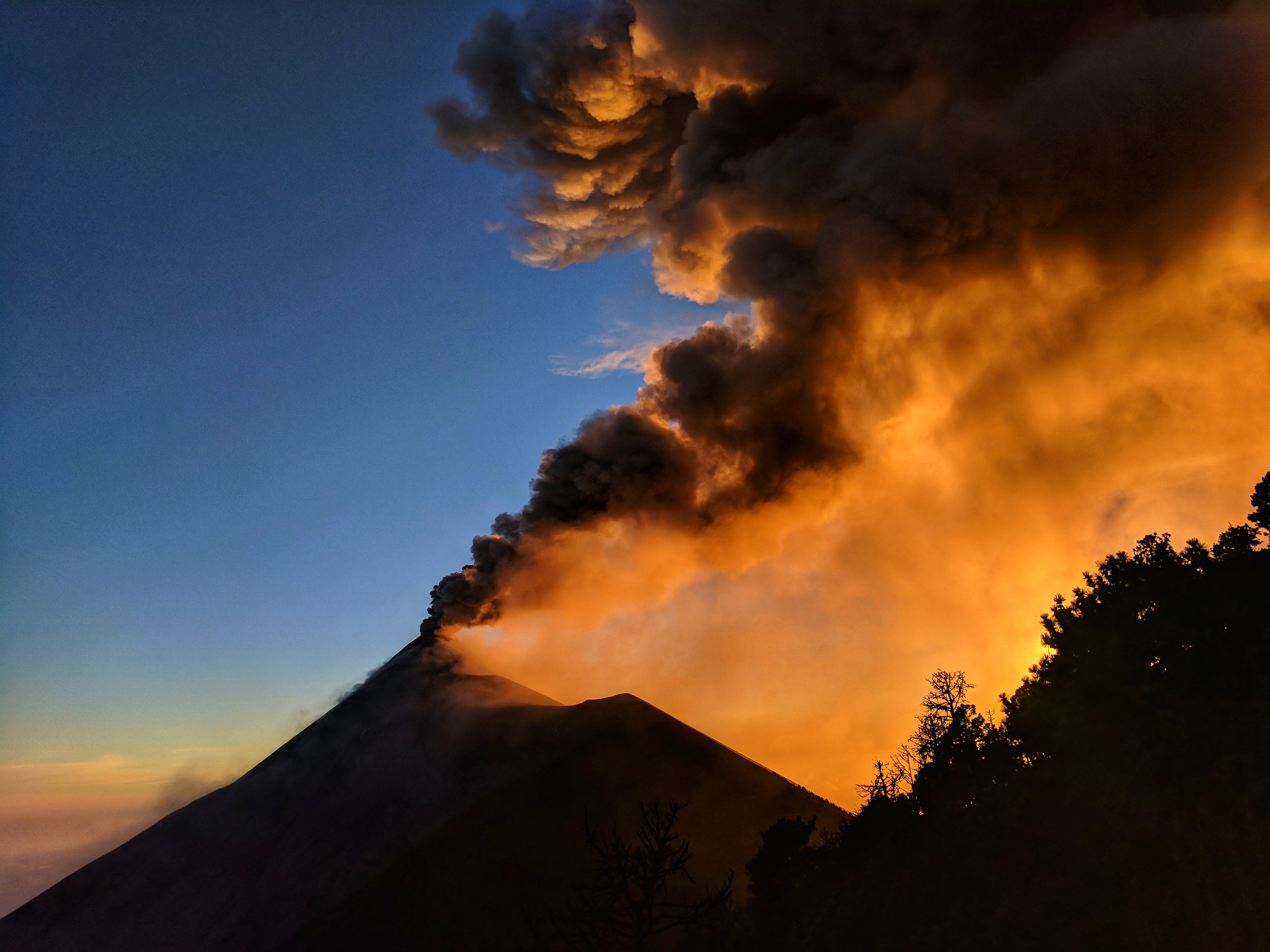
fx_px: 954
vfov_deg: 53.1
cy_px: 476
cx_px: 635
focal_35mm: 26
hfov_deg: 67.3
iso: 50
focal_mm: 4.67
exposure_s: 1/3584
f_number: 2
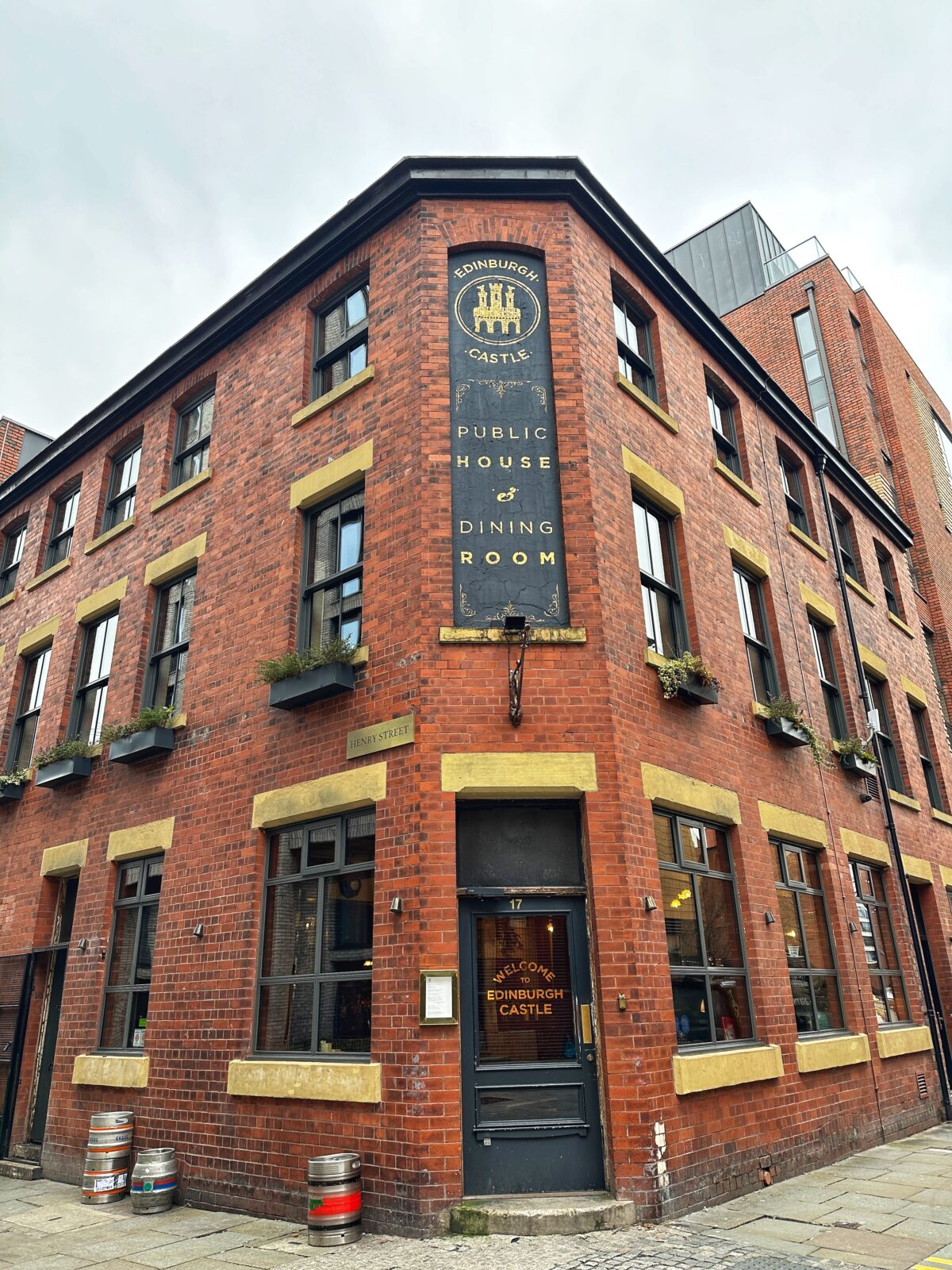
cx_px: 476
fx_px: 880
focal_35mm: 24
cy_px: 635
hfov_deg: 56.8
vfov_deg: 71.6
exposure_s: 1/166
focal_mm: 6.86
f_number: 1.78
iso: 100
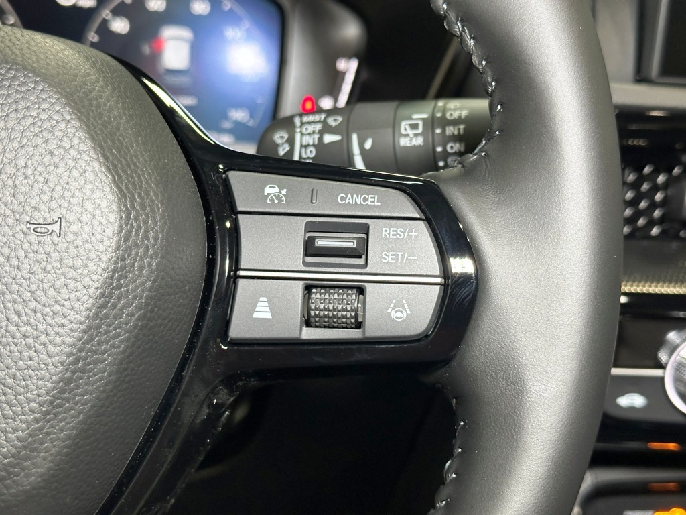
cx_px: 343
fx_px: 951
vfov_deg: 30.3
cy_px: 258
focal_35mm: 48
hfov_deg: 39.7
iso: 400
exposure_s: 1/40
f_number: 1.78
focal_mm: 6.86
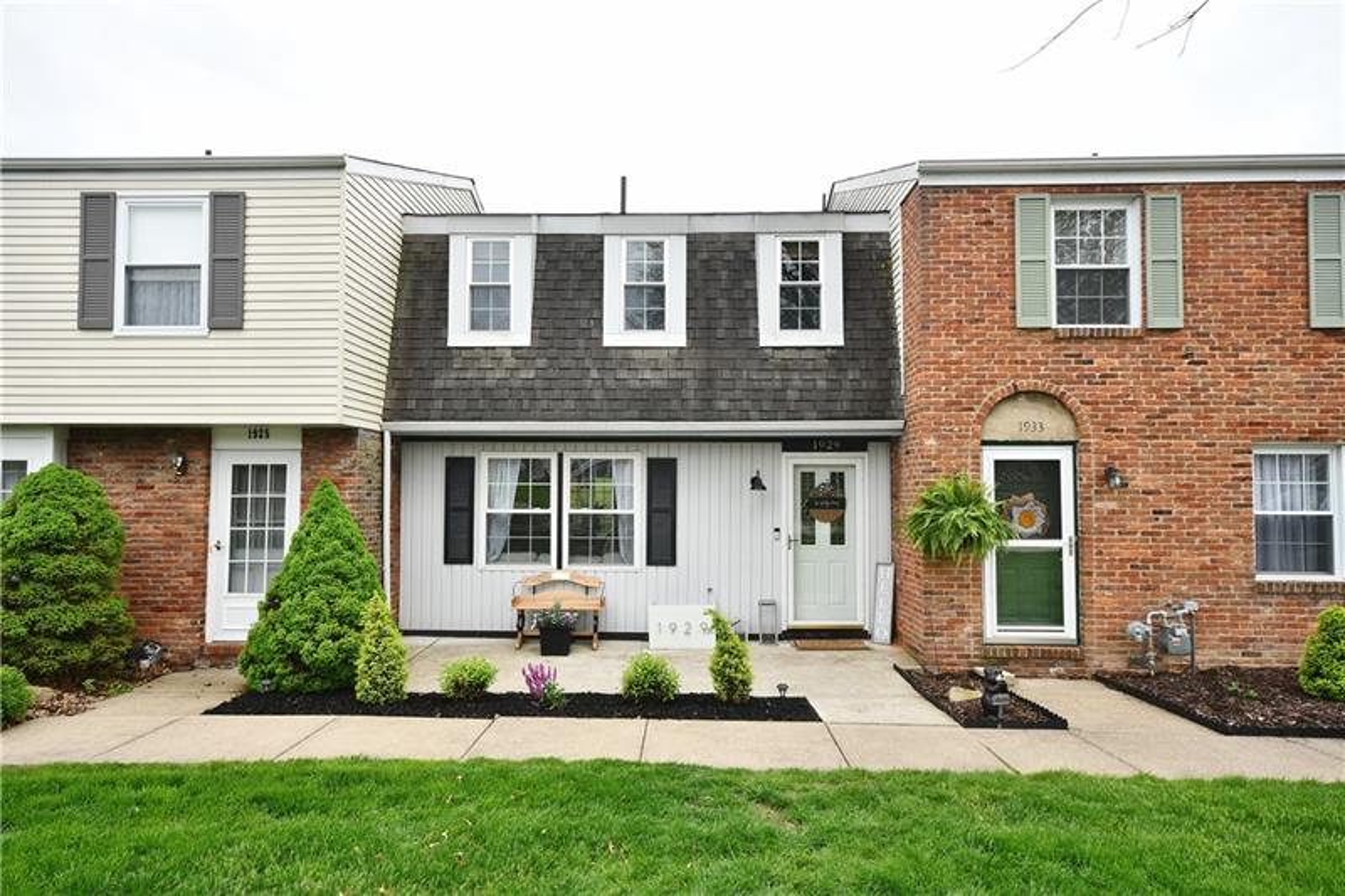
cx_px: 672
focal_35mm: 22
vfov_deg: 57.2
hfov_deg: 78.6
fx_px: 822
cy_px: 448
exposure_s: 1/160
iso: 500
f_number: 10
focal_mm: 15
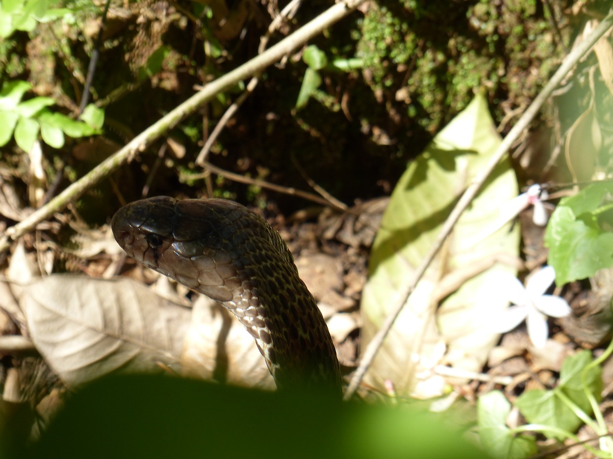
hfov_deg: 5.0
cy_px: 230
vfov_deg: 3.7
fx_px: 7064
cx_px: 306
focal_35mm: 399
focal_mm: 71.8
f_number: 4
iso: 100
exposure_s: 1/320
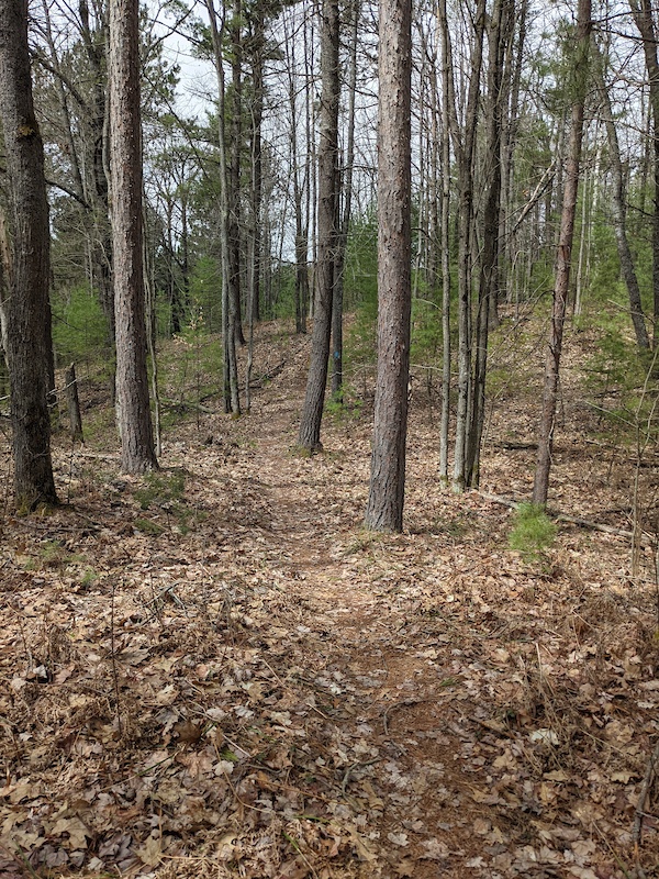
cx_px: 330
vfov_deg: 65.3
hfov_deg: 51.4
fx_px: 685
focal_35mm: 27
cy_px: 440
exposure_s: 1/1957
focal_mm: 4.38
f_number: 1.73
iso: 44
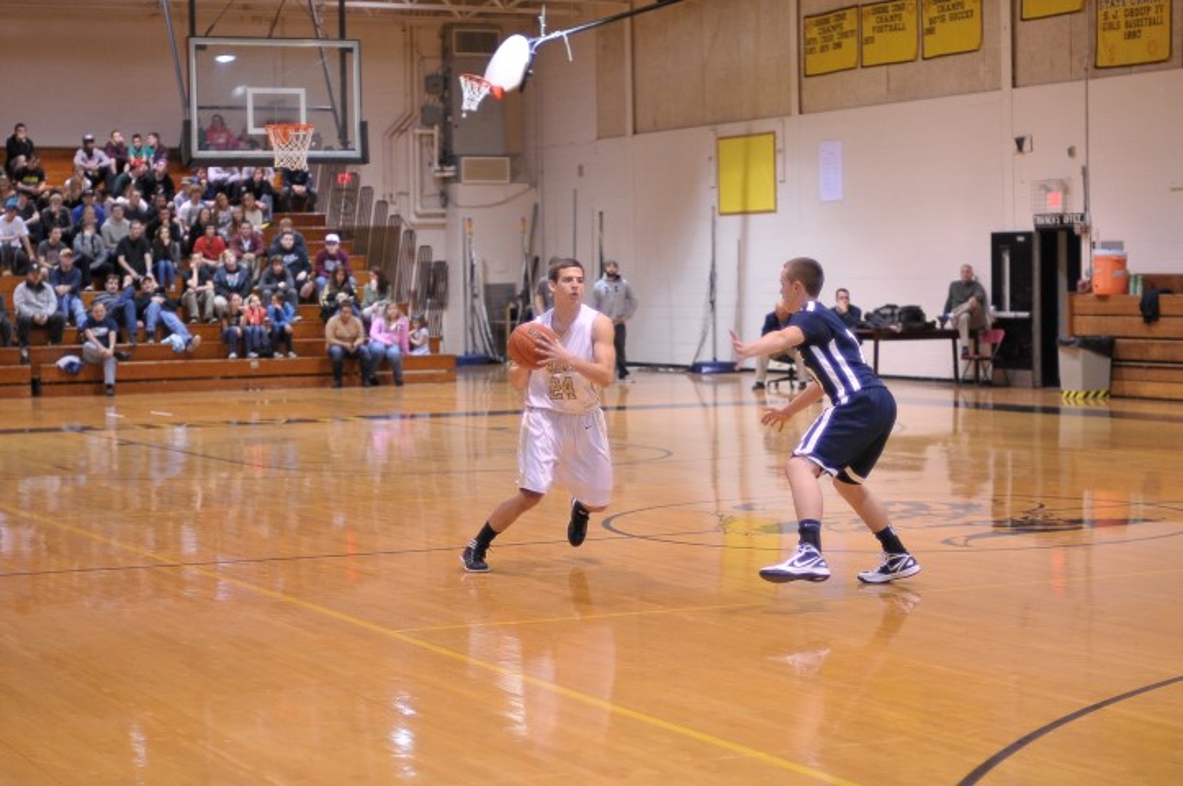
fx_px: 2461
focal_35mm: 75
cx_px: 592
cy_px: 393
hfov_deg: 27.0
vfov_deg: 18.1
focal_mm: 50
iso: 640
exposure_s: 1/250
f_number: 1.4
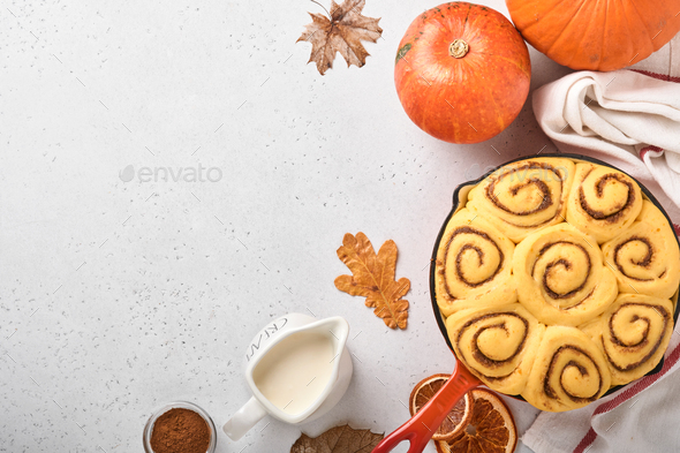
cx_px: 340
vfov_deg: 15.2
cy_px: 226
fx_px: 1699
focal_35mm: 90
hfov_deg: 22.6
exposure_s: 1/160
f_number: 9
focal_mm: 60
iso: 160
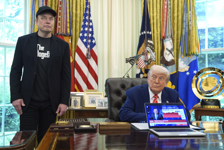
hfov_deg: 48.5
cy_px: 75
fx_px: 249
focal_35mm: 40
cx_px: 112
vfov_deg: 33.4
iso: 2000
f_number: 2.8
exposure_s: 1/250
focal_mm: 40
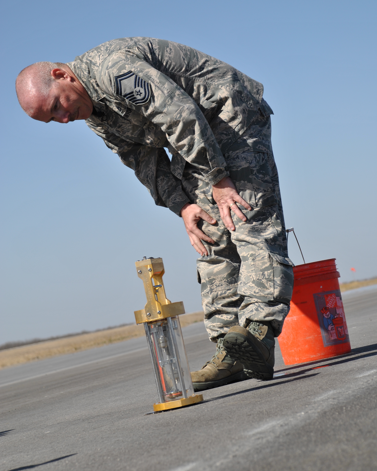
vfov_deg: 16.2
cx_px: 187
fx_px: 1660
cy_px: 220
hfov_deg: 13.0
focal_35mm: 119
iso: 100
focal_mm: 70
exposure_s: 1/500
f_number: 5.6
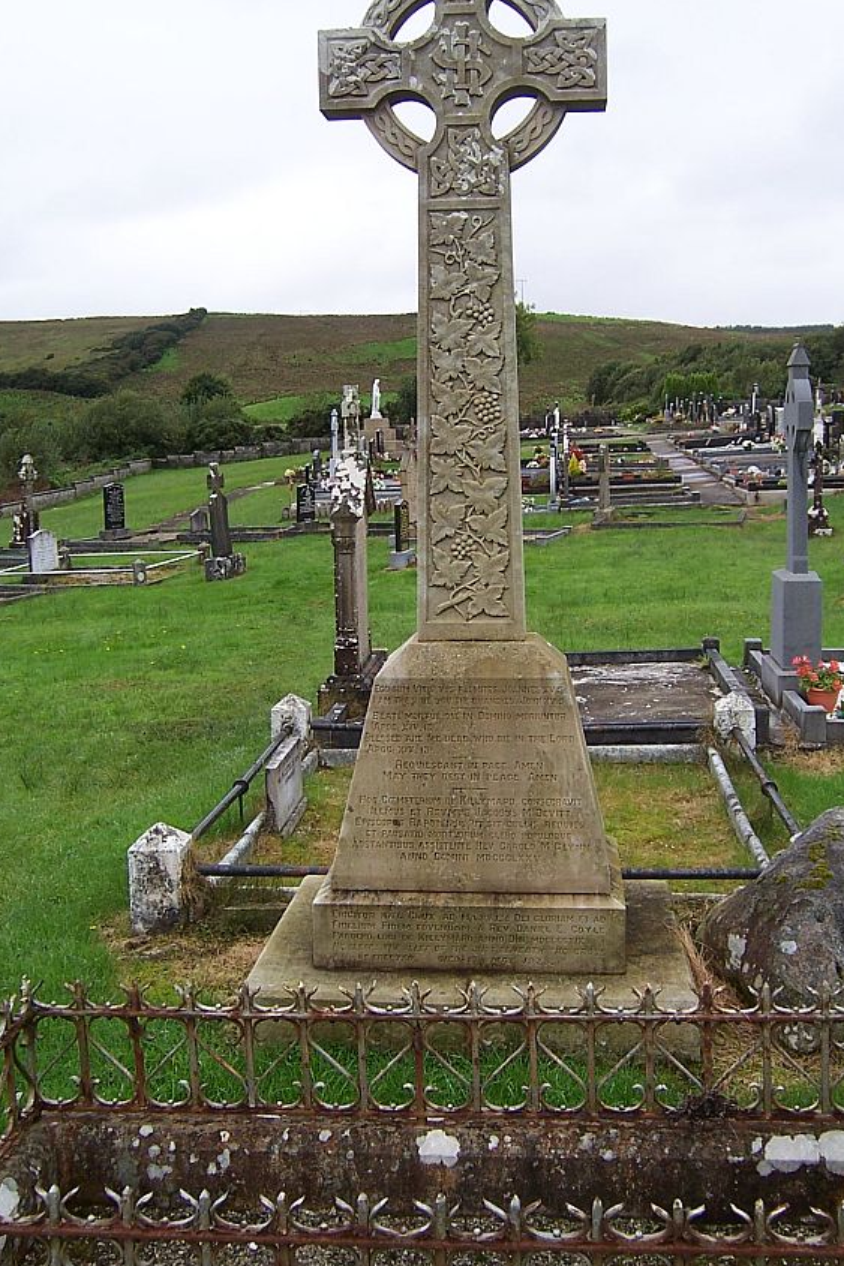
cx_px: 414
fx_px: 1372
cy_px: 595
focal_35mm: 39
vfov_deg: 49.5
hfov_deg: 34.2
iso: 80
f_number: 3.4
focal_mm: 5.5
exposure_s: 1/350
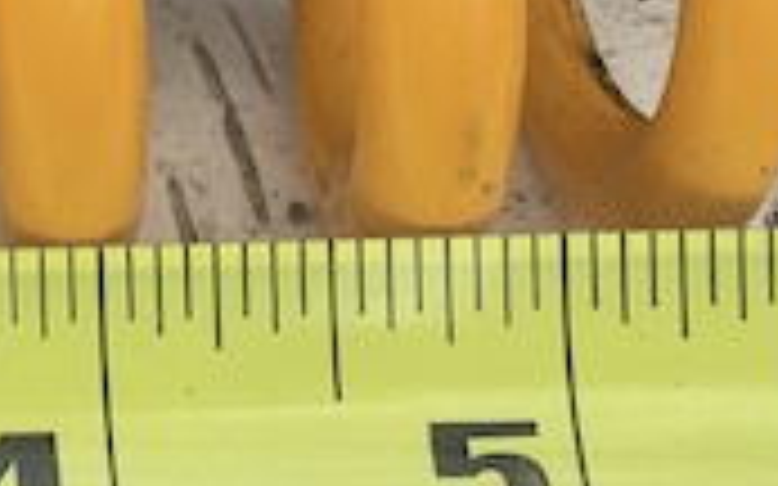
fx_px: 3010
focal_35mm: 142
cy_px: -212
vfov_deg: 9.0
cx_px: -405
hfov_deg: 13.8
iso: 25
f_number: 2.2
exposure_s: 1/657
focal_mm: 4.15
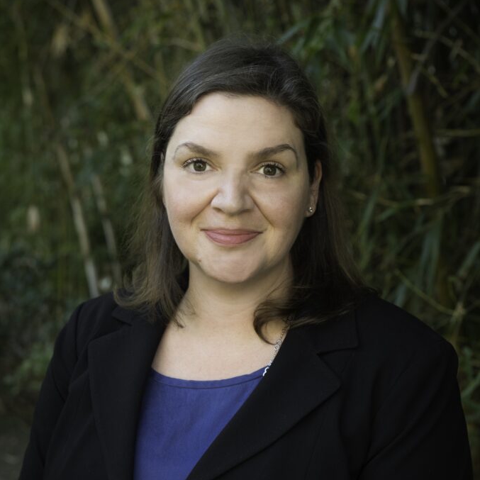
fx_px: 1412
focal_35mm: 90
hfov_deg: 19.3
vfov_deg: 19.3
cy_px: 299
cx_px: 240
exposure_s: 1/125
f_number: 5.6
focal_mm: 70
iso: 800
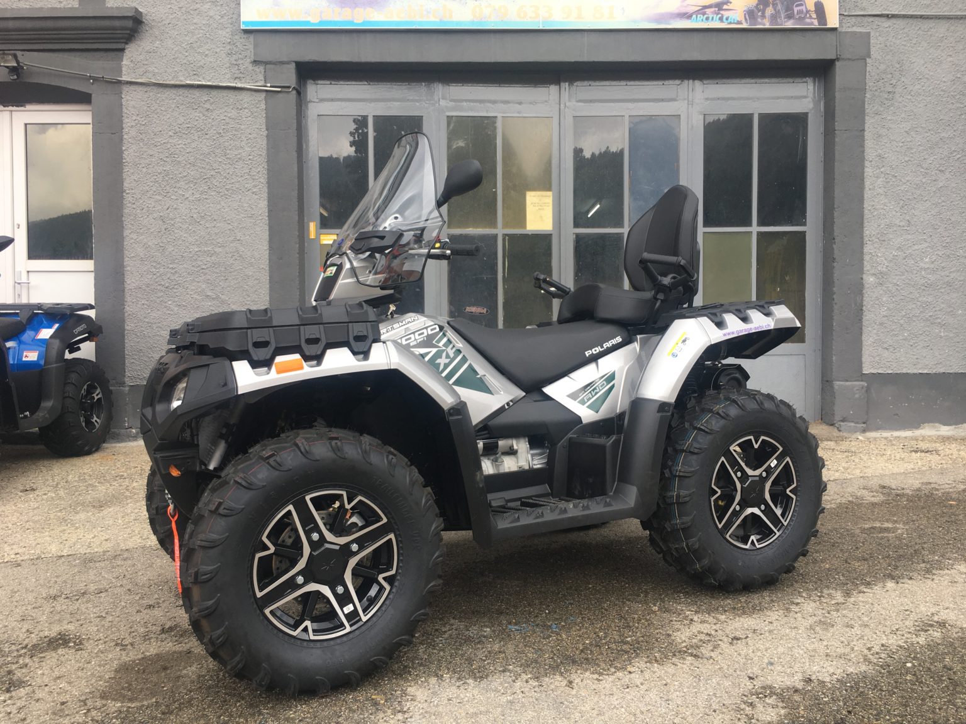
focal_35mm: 29
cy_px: 362
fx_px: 809
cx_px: 483
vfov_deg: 48.2
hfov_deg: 61.7
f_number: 2.2
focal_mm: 4.15
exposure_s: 1/411
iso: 25
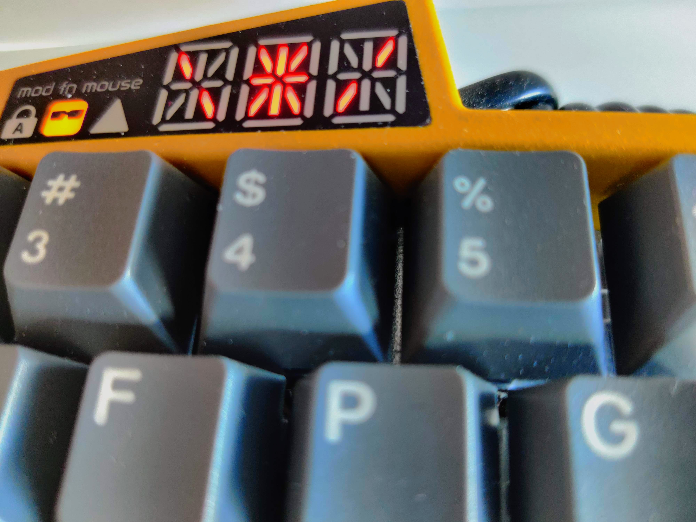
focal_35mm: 27
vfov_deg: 51.4
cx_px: 348
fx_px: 543
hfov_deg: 65.3
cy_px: 261
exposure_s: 1/33
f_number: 1.75
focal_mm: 4.75
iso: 640
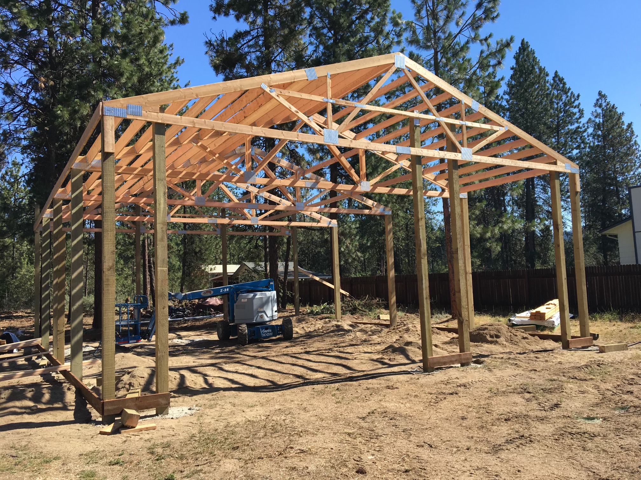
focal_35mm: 29
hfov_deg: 61.7
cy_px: 240
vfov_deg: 48.2
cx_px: 320
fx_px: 537
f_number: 2.2
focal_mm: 4.15
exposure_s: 1/938
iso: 25
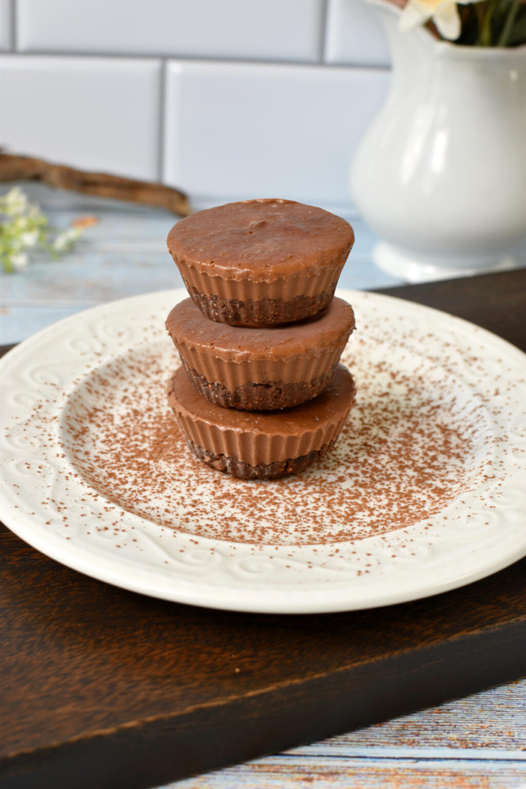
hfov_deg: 25.8
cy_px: 394
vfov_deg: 37.9
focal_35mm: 52
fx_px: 1151
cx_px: 263
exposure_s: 1/8
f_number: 5
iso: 100
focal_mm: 35
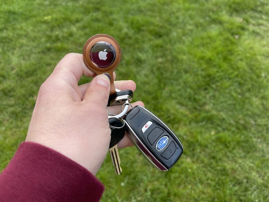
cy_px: 101
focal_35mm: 26
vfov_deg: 53.1
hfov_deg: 67.3
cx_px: 134
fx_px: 202
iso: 32
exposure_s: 1/154
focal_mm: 5.1
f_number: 1.6
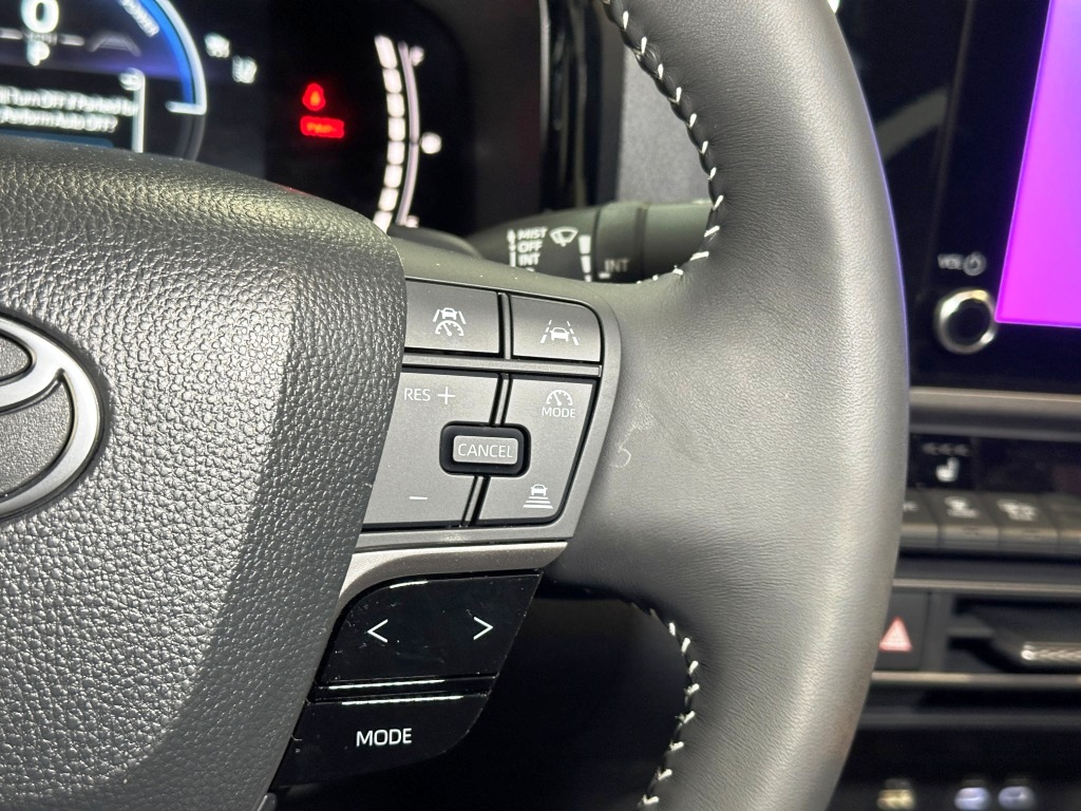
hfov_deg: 39.7
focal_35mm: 48
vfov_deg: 30.3
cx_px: 540
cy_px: 406
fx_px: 1499
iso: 400
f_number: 1.78
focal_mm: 6.86
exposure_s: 1/40
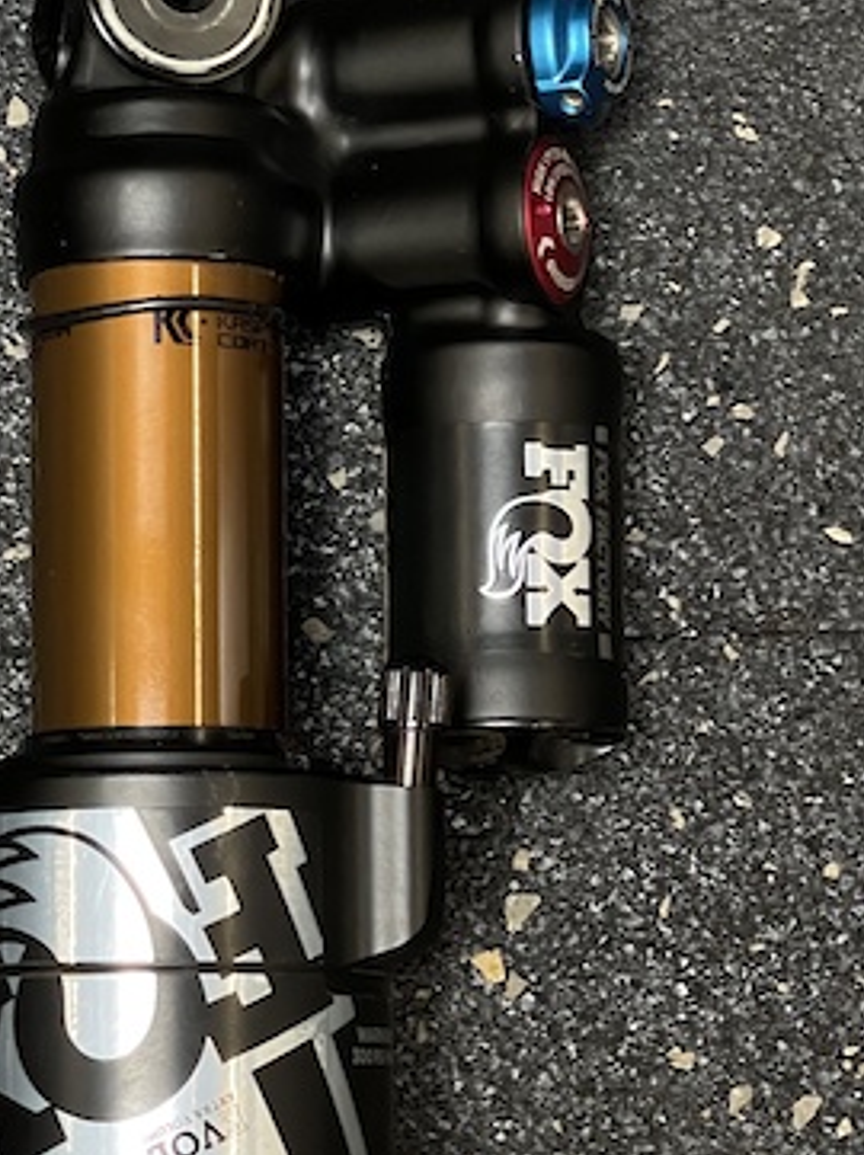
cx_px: 237
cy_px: 765
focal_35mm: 142
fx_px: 4734
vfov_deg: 13.9
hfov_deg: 10.4
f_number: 2.2
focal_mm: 7.5
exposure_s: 1/60
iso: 250
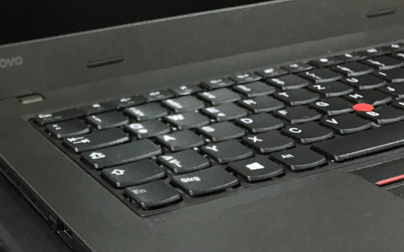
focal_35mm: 68
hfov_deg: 29.2
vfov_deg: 18.5
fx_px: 749
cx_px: 54
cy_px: 268
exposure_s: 1/33
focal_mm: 3.99
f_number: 1.8
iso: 40
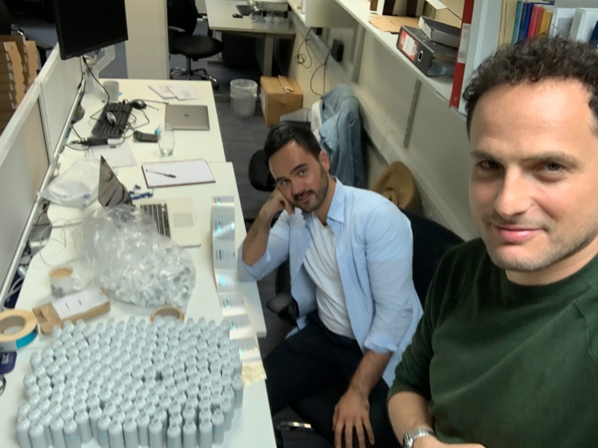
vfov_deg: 44.2
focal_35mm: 32
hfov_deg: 56.8
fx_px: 553
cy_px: 224
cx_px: 299
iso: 100
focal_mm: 2.87
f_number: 2.2
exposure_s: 1/50
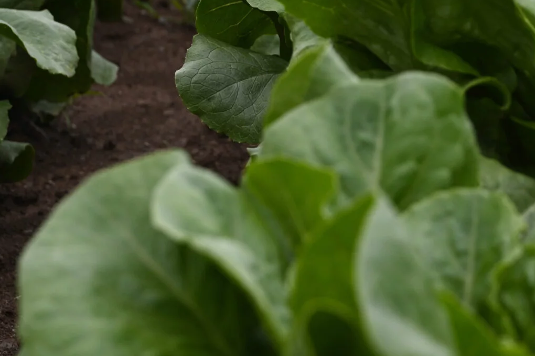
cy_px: -32
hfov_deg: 15.2
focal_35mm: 133
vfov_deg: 10.2
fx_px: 1976
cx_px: 496
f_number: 7.1
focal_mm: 53
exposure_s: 1/200
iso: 100
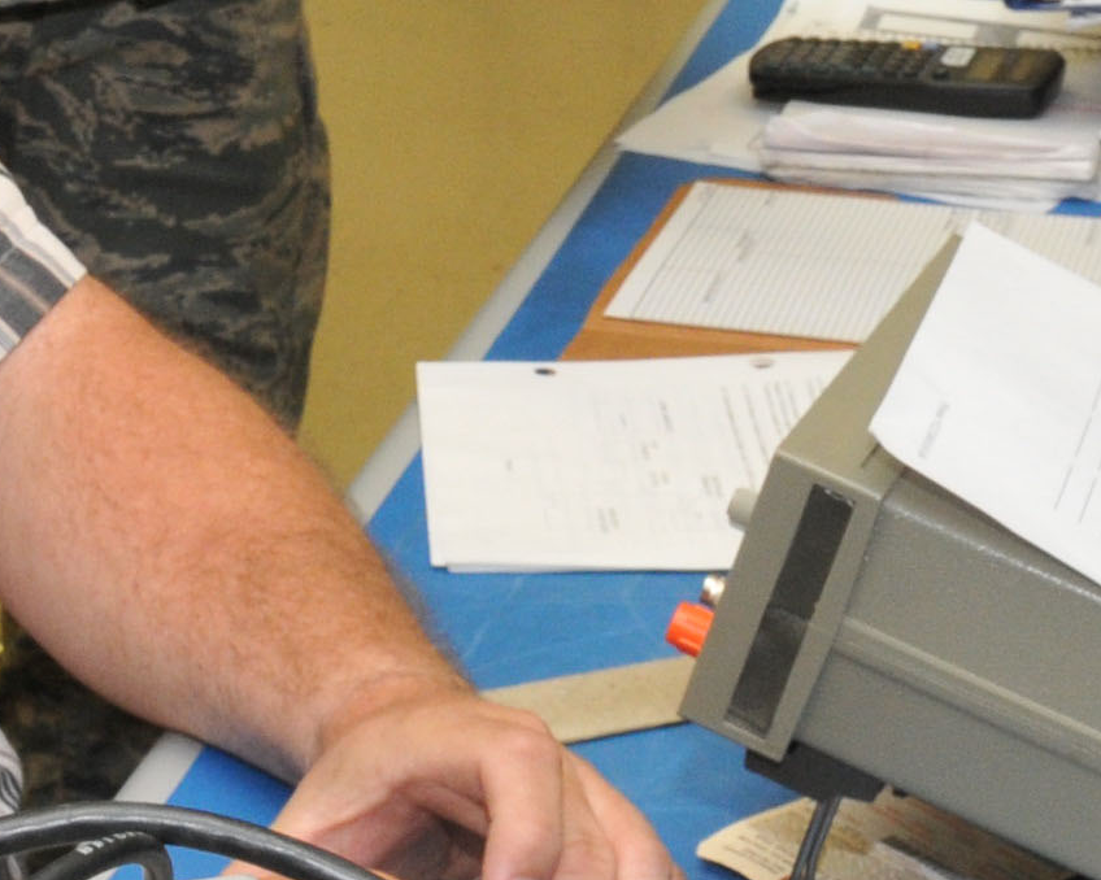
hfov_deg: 14.9
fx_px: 4170
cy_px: -467
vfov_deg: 11.5
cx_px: 209
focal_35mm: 128
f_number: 10
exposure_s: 1/60
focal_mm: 18
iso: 640
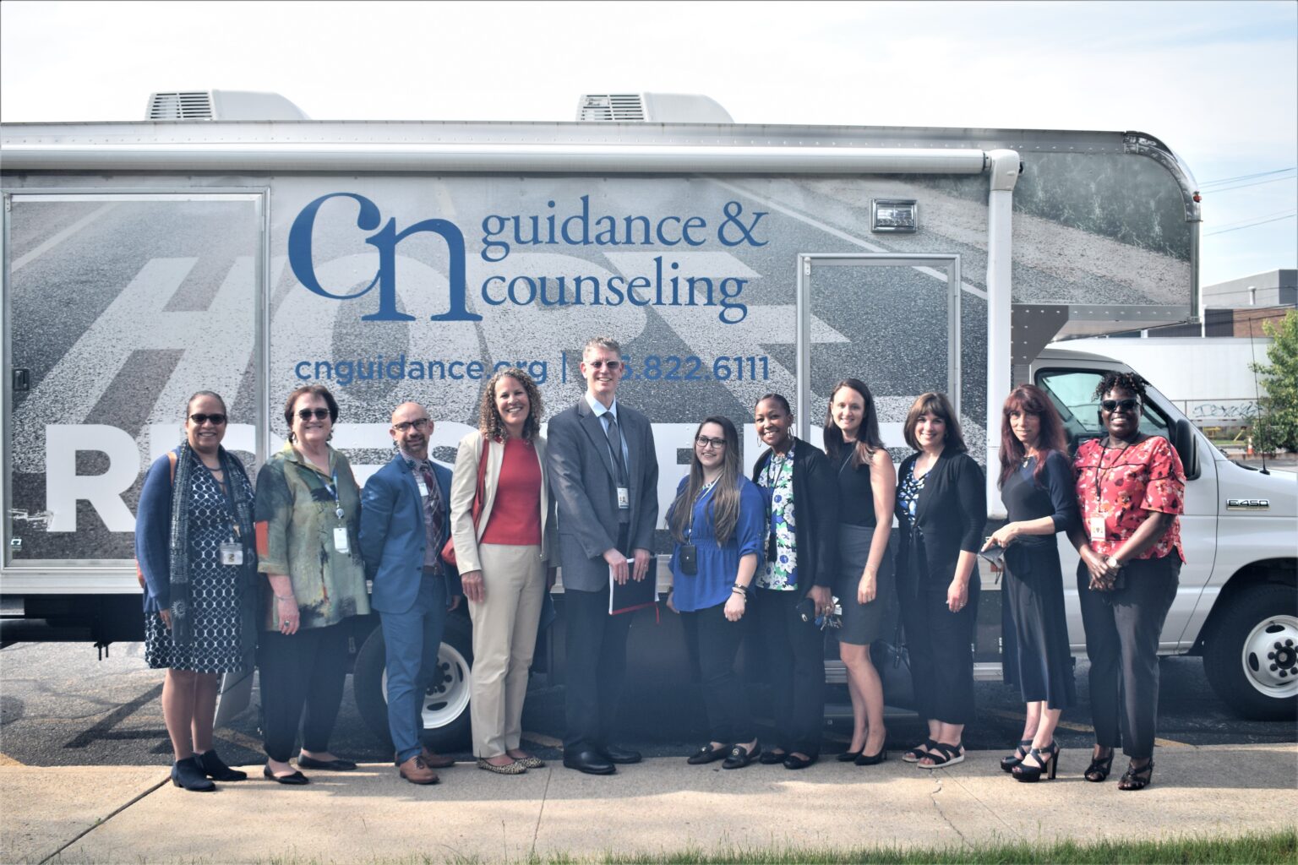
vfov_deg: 36.9
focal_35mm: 36
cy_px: 432
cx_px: 649
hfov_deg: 53.1
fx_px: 1298
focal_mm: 24
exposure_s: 1/125
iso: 400
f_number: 5.6
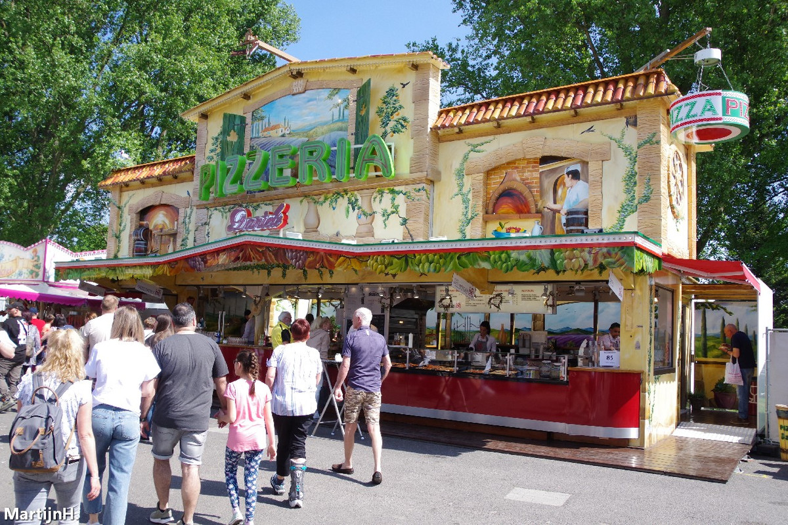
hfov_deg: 61.9
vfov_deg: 43.6
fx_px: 657
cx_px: 394
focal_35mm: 30
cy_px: 262
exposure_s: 1/400
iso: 400
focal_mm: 20
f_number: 8
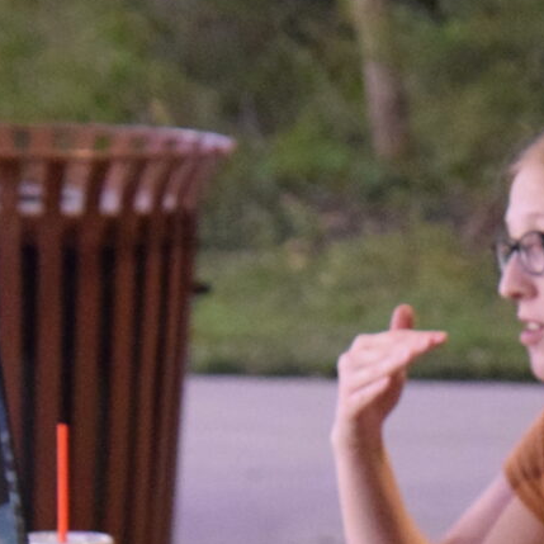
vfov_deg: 5.6
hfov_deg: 5.6
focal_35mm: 310
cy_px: 549
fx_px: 5512
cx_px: 506
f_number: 4.5
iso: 6400
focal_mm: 58
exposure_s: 1/25
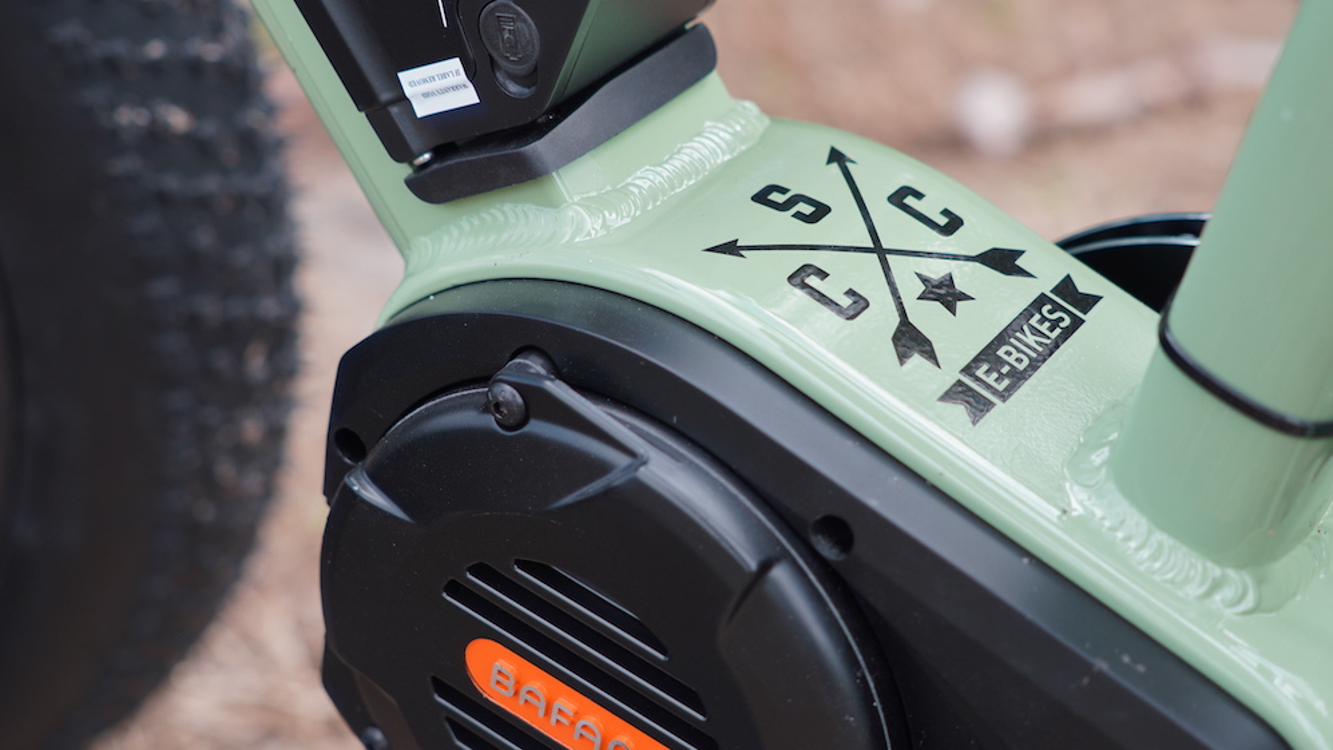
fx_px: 2368
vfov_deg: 18.0
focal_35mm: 67
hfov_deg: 31.4
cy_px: 335
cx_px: 754
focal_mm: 34
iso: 100
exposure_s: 1/80
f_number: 2.8
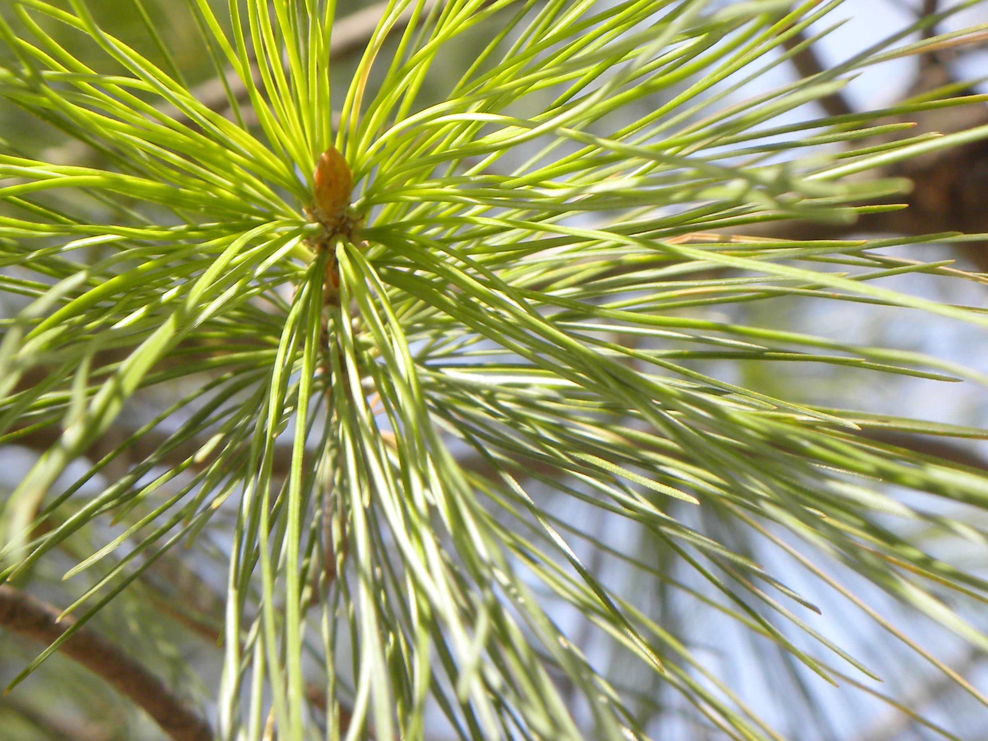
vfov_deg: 11.1
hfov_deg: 14.8
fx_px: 3796
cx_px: 472
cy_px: 262
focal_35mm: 133
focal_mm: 15.1
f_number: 4.5
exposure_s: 1/172
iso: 64
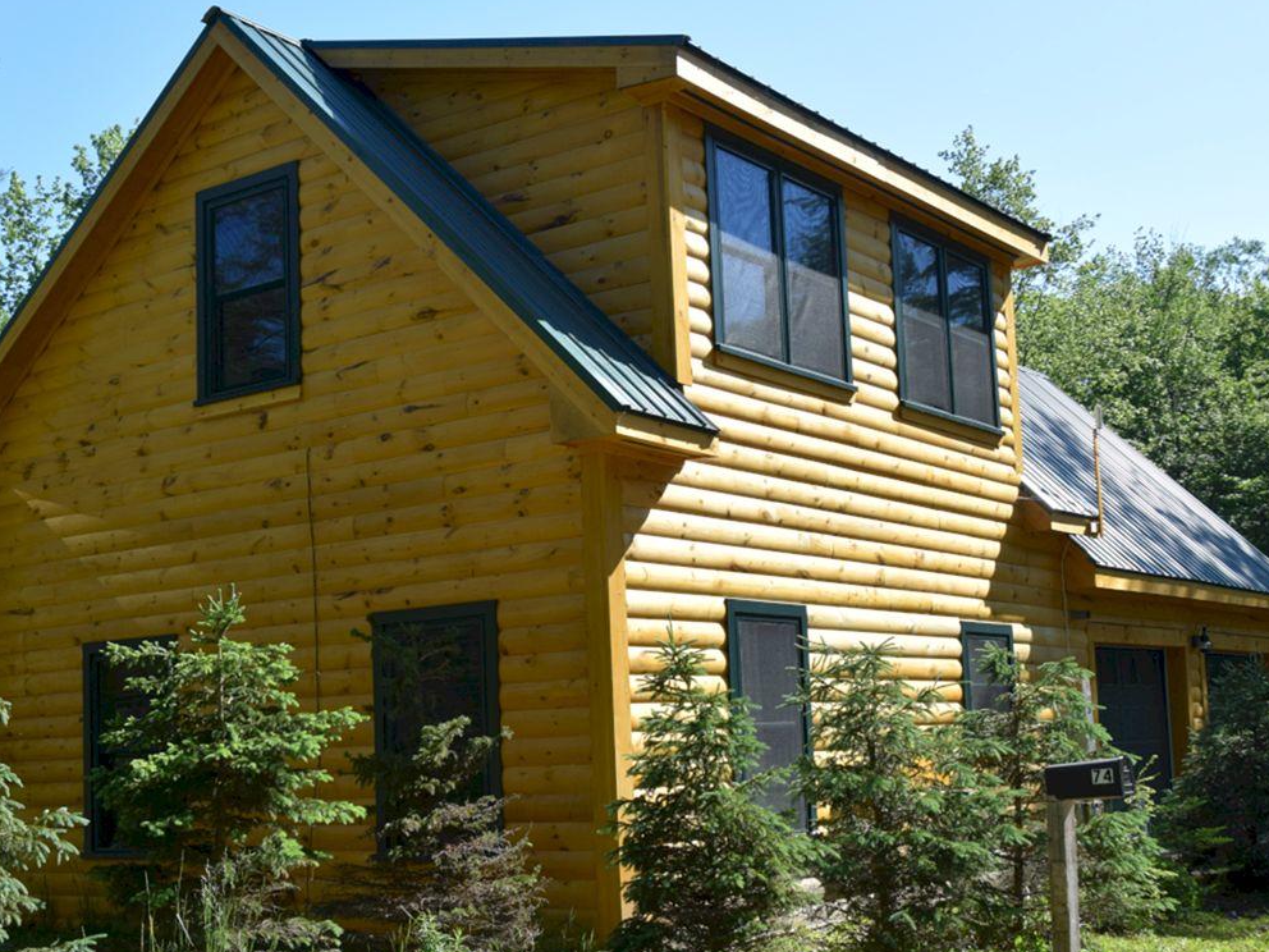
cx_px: 526
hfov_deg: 39.5
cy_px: 523
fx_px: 1760
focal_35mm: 48
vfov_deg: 30.2
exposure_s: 1/320
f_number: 9
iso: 200
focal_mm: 22
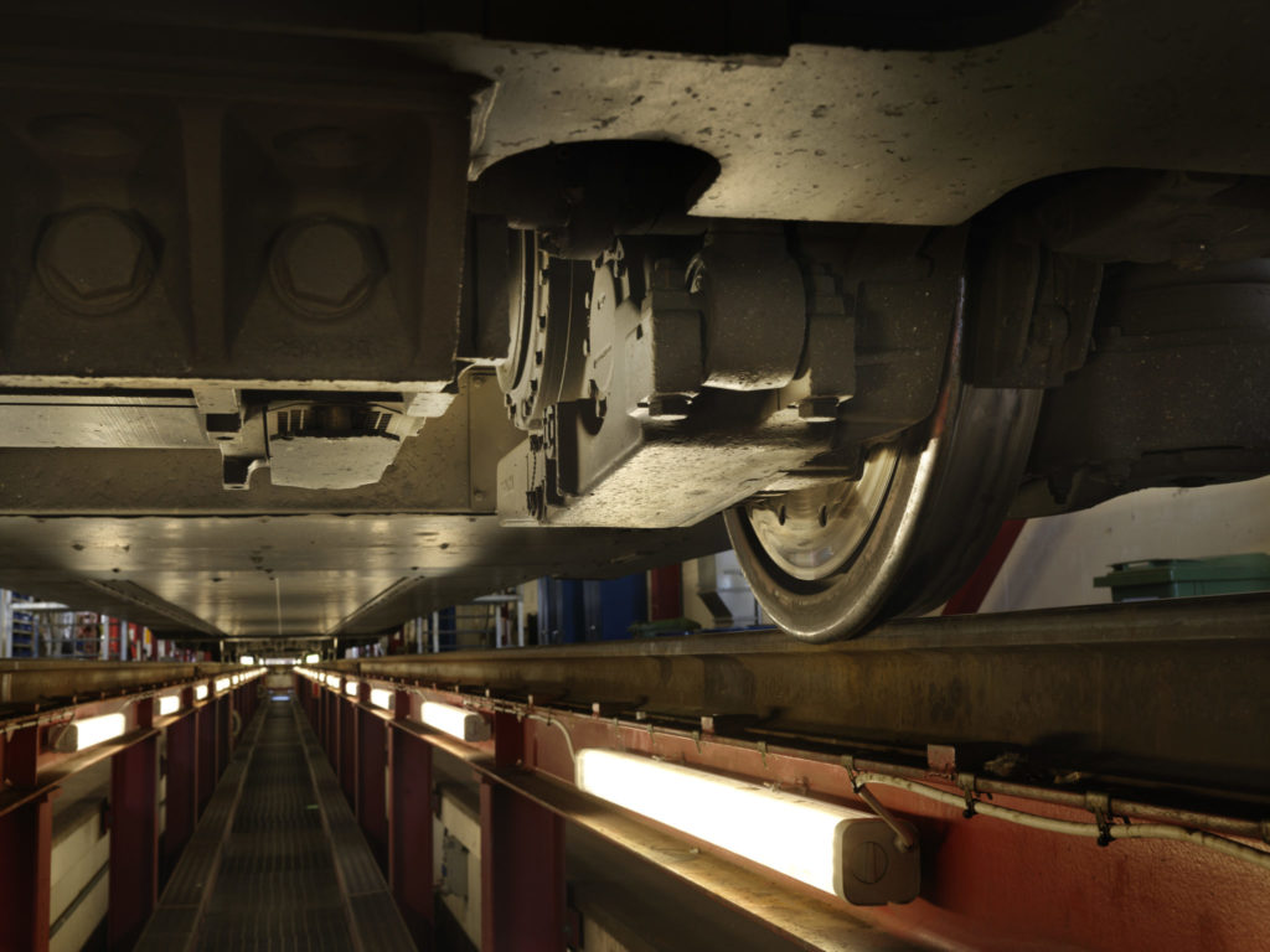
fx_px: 1431
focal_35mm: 39
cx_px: 635
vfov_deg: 36.8
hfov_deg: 47.9
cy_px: 476
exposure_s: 1/8
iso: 400
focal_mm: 50
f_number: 13
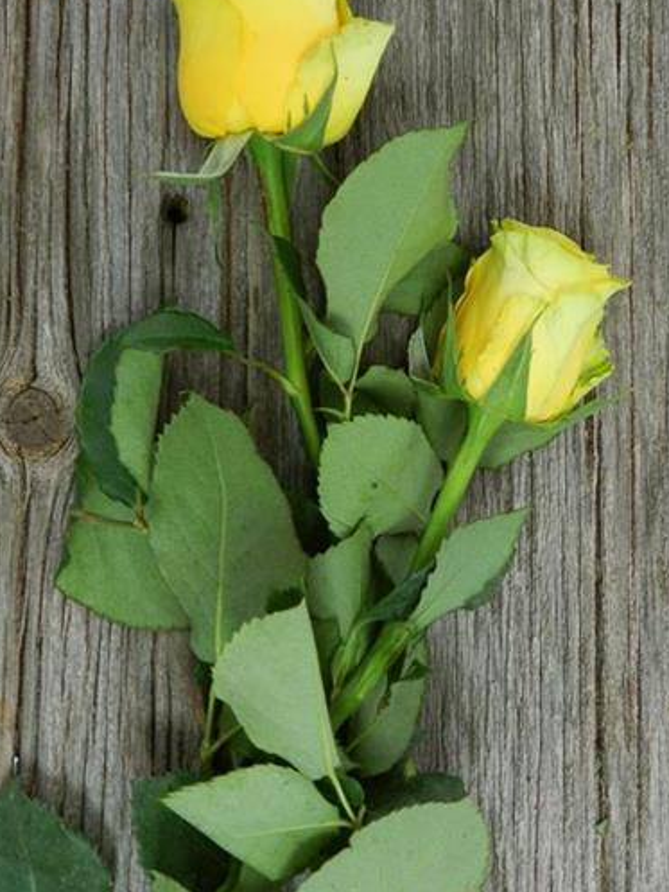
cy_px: 317
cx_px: 378
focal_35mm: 51
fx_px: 1314
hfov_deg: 28.5
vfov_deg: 37.2
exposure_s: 1/25
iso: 400
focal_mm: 6.7
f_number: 4
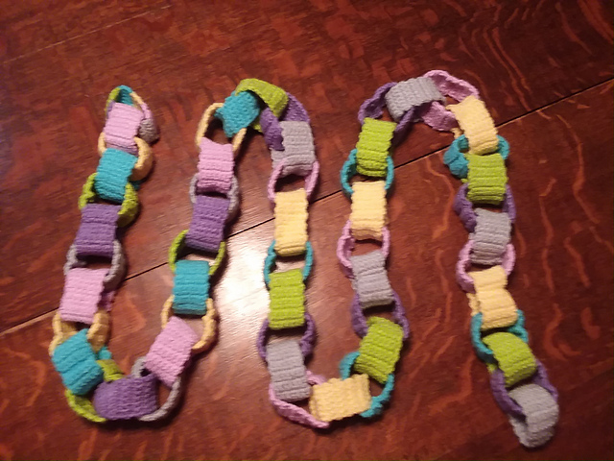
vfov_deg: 48.2
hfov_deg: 61.7
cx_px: 307
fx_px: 514
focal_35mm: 29
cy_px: 230
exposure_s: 1/30
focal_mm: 2.47
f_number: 1.9
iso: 160
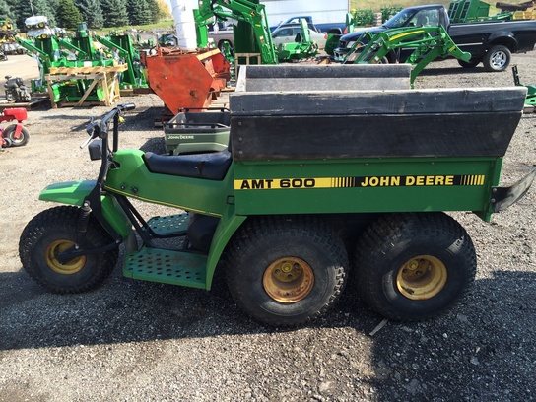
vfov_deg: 46.8
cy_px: 201
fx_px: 465
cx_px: 268
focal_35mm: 30
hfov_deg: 60.0
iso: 32
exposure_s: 1/651
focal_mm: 4.12
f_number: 2.2
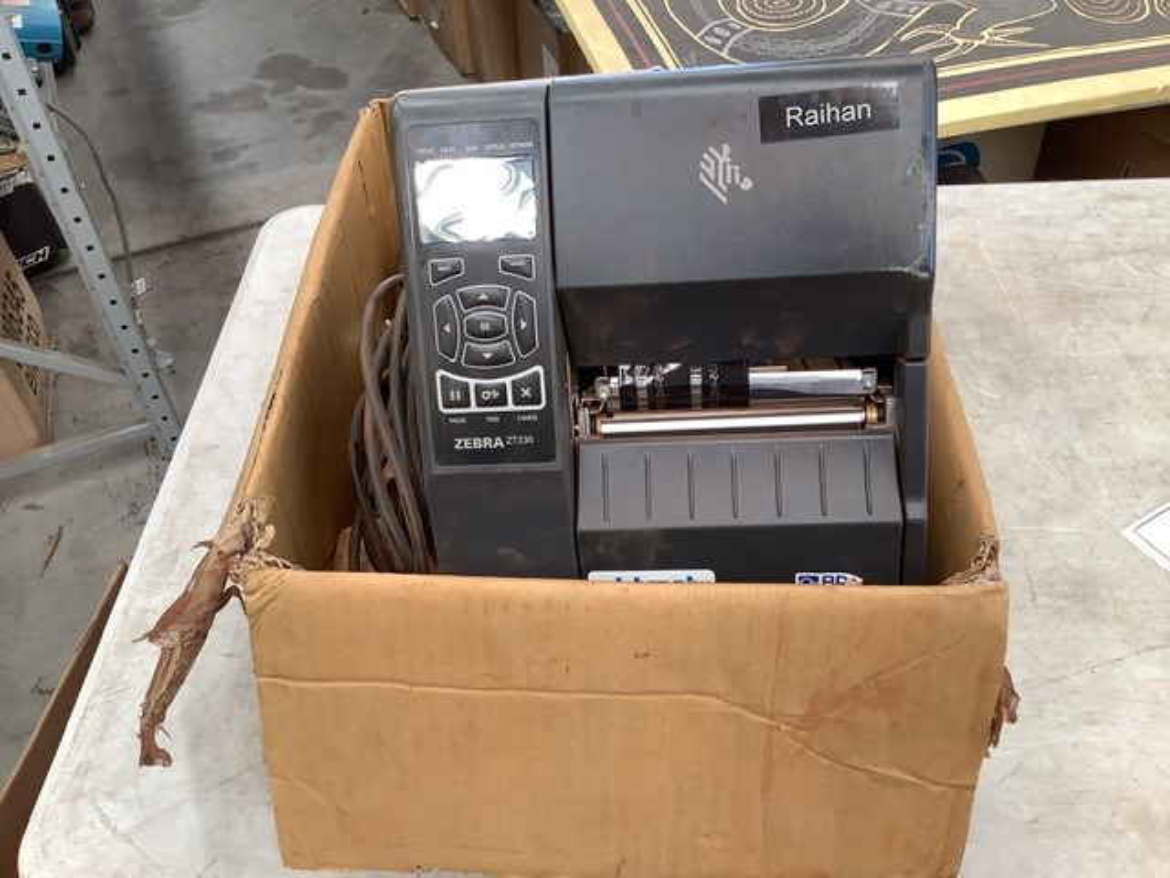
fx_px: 1048
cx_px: 585
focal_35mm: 31
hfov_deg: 58.4
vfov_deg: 45.4
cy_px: 439
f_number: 2.4
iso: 64
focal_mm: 3.3
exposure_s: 1/50
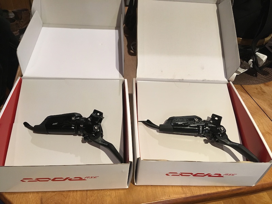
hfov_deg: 61.7
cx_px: 136
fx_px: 228
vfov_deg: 48.2
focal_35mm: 29
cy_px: 102
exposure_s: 1/30
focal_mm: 4.15
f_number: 2.2
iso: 125
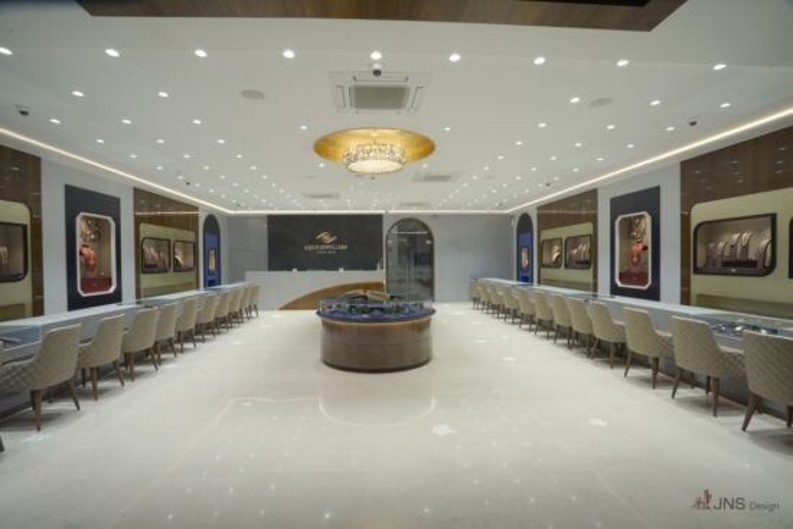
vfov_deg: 73.8
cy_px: 264
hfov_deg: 96.7
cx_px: 396
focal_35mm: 16
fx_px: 353
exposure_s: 1/60
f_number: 14
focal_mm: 16
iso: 1250
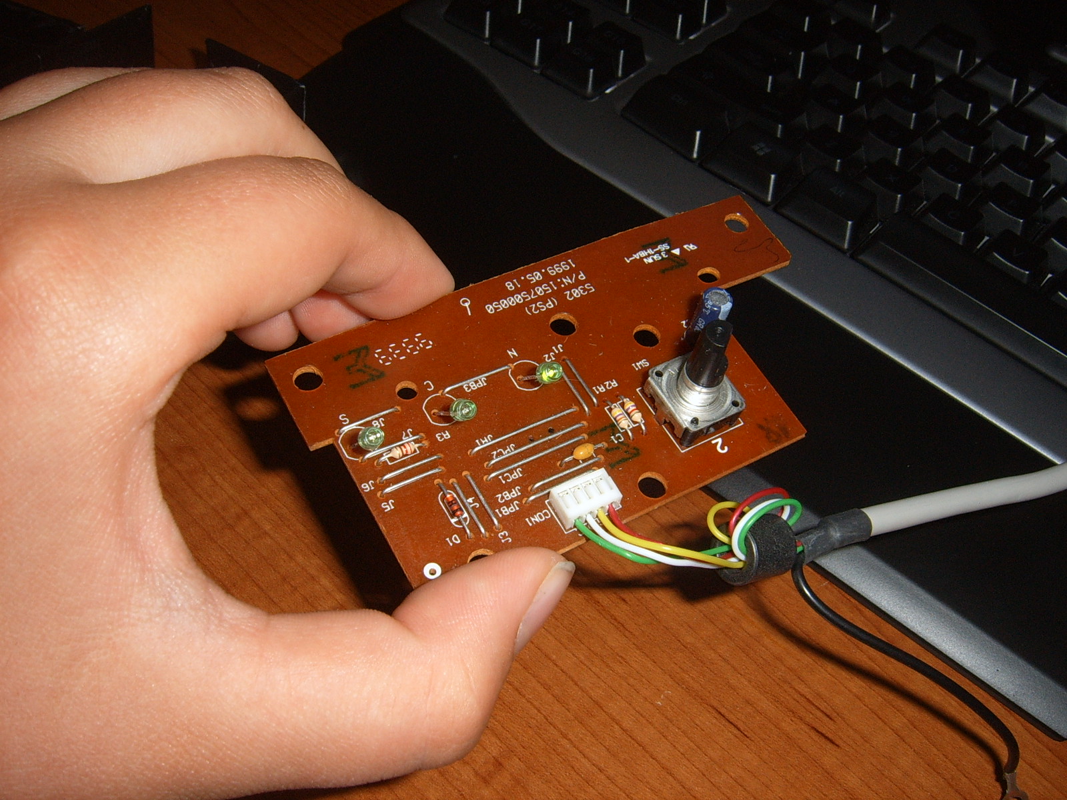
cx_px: 534
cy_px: 400
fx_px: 1079
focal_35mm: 35
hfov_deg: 52.6
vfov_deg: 40.7
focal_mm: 5.8
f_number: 5.8
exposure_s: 1/30
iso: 69
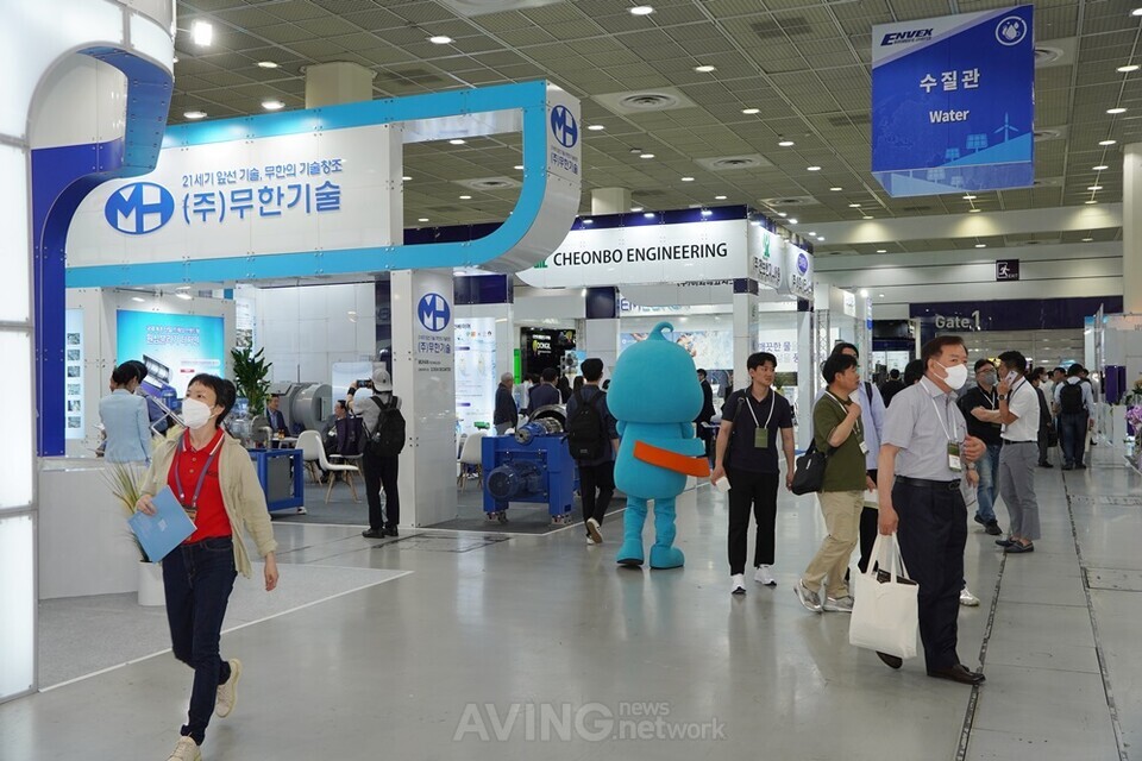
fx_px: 1094
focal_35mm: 34
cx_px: 571
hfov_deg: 55.1
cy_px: 380
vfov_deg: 38.4
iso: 400
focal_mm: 23
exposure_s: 1/160
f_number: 4
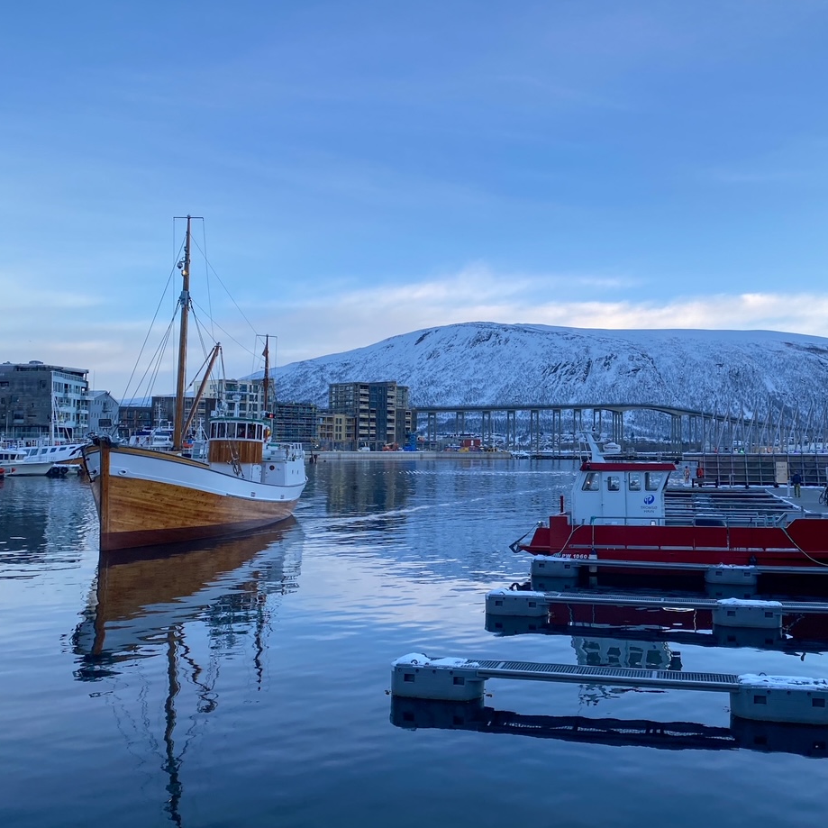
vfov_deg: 51.1
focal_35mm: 32
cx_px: 498
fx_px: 866
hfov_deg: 50.8
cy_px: 404
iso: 32
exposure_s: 1/690
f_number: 1.8
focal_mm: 4.25
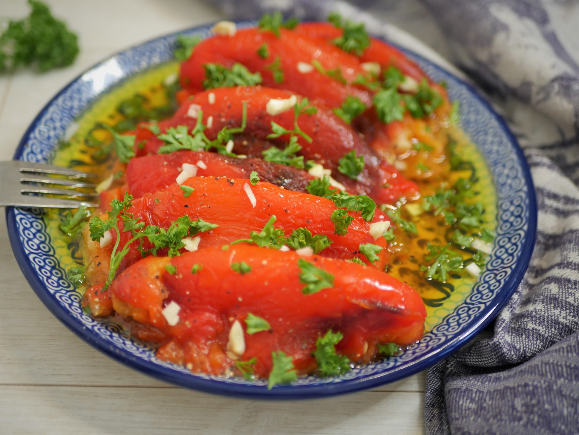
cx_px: 290
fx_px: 837
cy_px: 218
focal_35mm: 50
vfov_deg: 29.1
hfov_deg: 38.2
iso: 320
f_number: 1.8
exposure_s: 1/60
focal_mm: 25
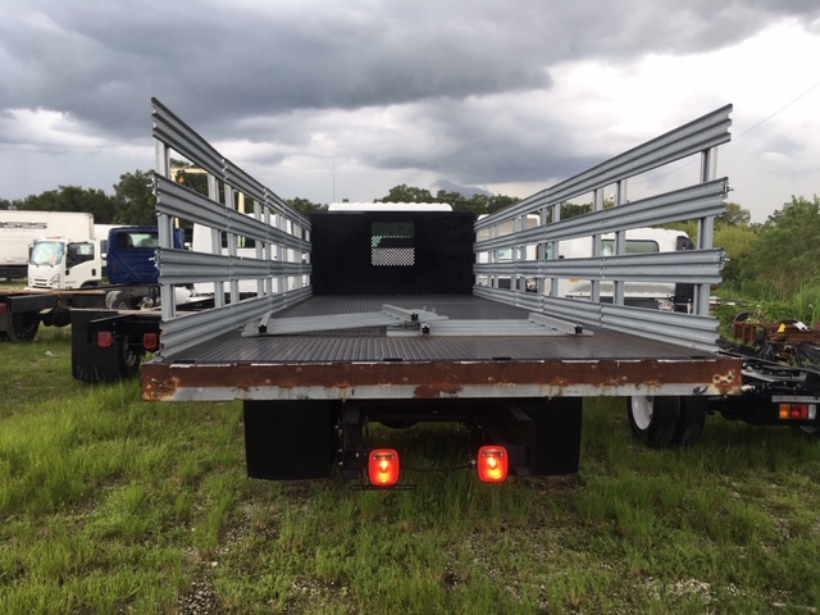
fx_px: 687
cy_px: 308
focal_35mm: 29
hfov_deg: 61.7
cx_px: 410
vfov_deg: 48.2
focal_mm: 4.15
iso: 25
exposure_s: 1/154
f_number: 2.2
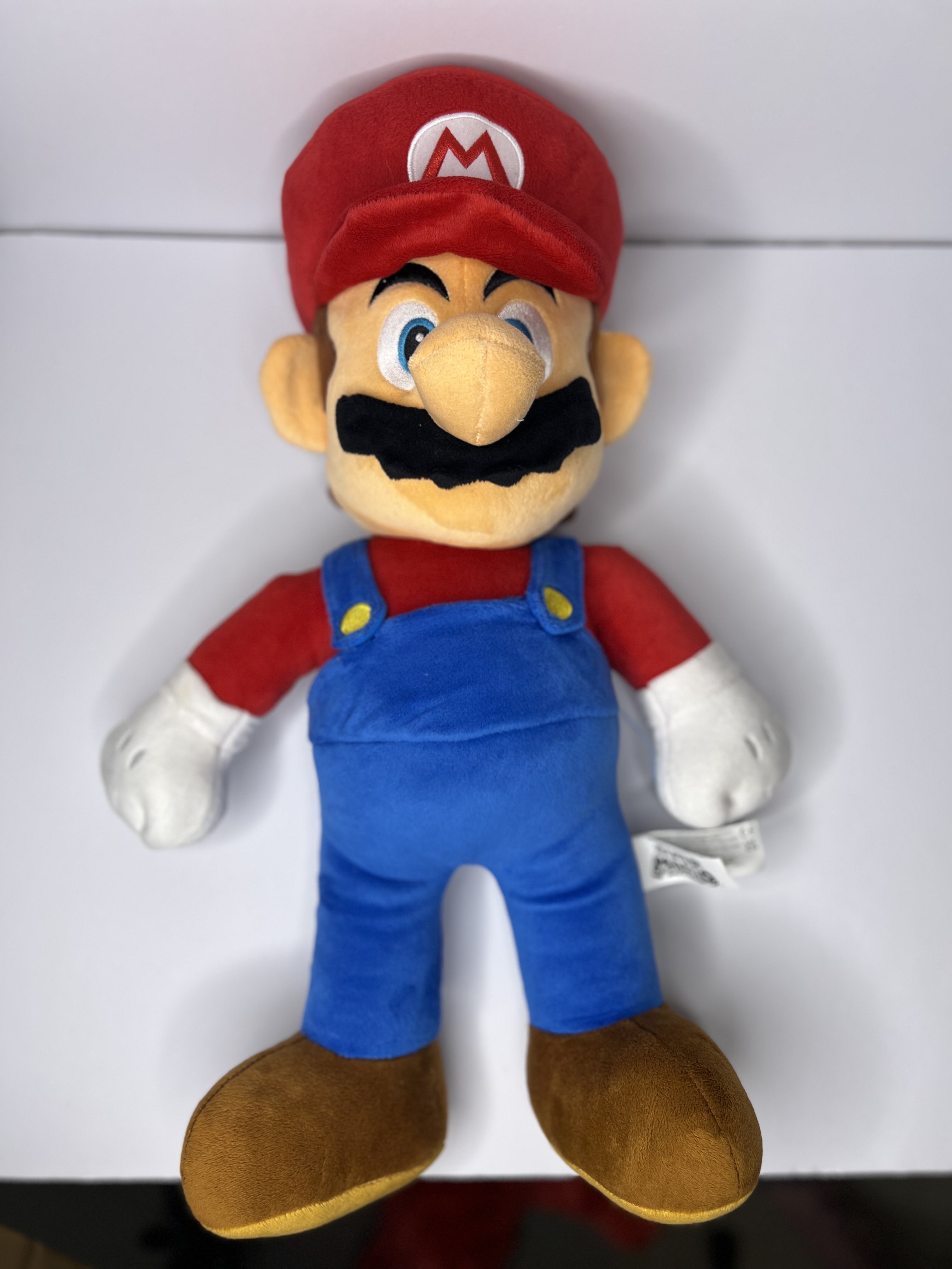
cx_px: 476
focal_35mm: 26
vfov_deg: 67.3
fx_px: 953
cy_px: 634
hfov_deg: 53.1
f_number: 1.5
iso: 50
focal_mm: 5.7
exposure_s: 1/294
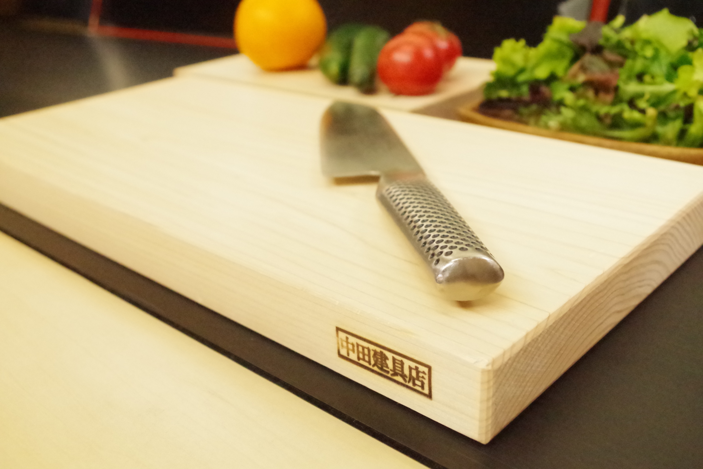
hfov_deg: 49.6
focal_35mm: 39
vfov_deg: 34.2
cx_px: 352
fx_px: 761
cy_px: 234
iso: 12800
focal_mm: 26
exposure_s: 1/400
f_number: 5.6
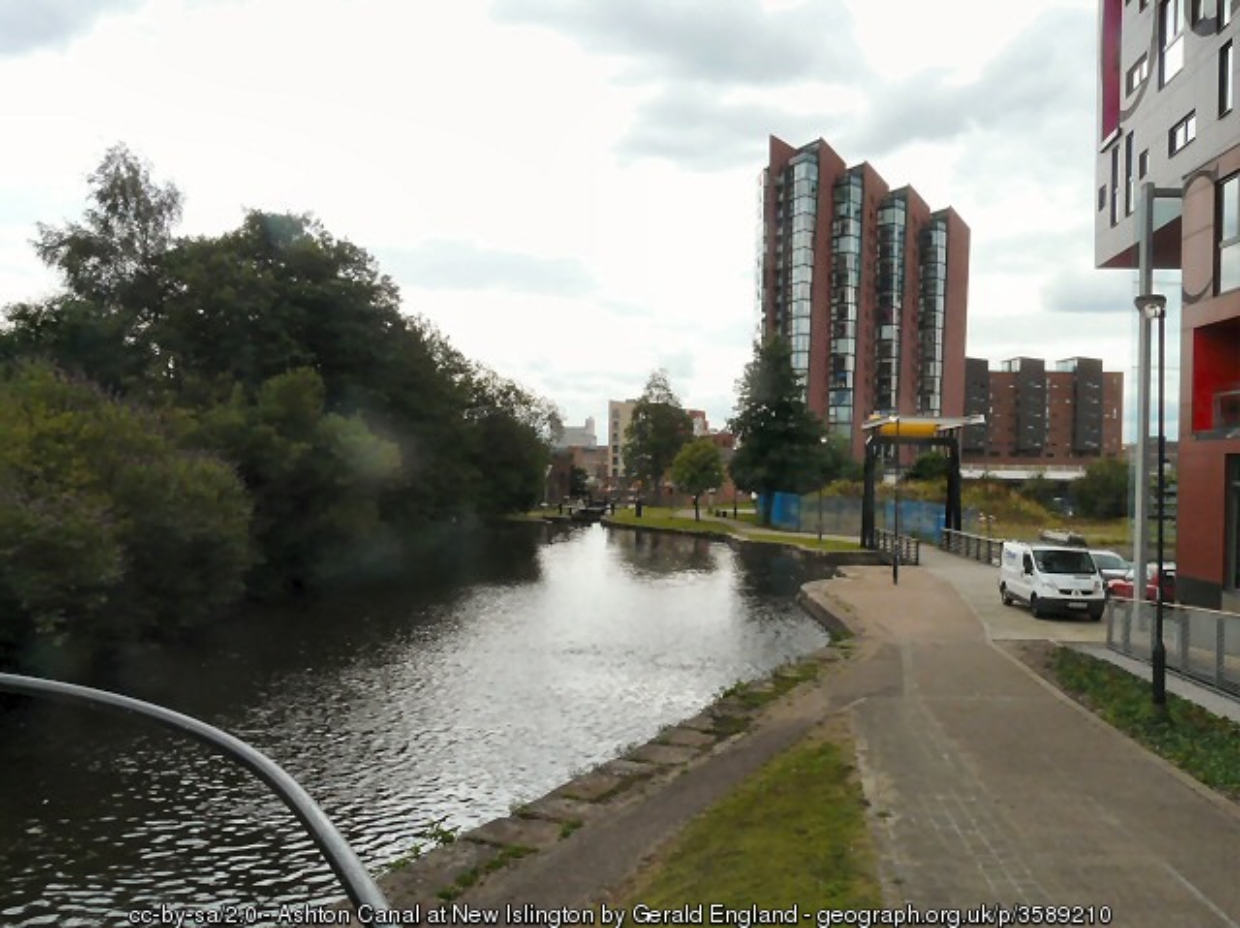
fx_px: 1002
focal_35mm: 28
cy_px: 464
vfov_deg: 49.7
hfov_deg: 63.5
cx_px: 620
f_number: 5.6
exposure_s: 1/320
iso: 100
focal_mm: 4.6
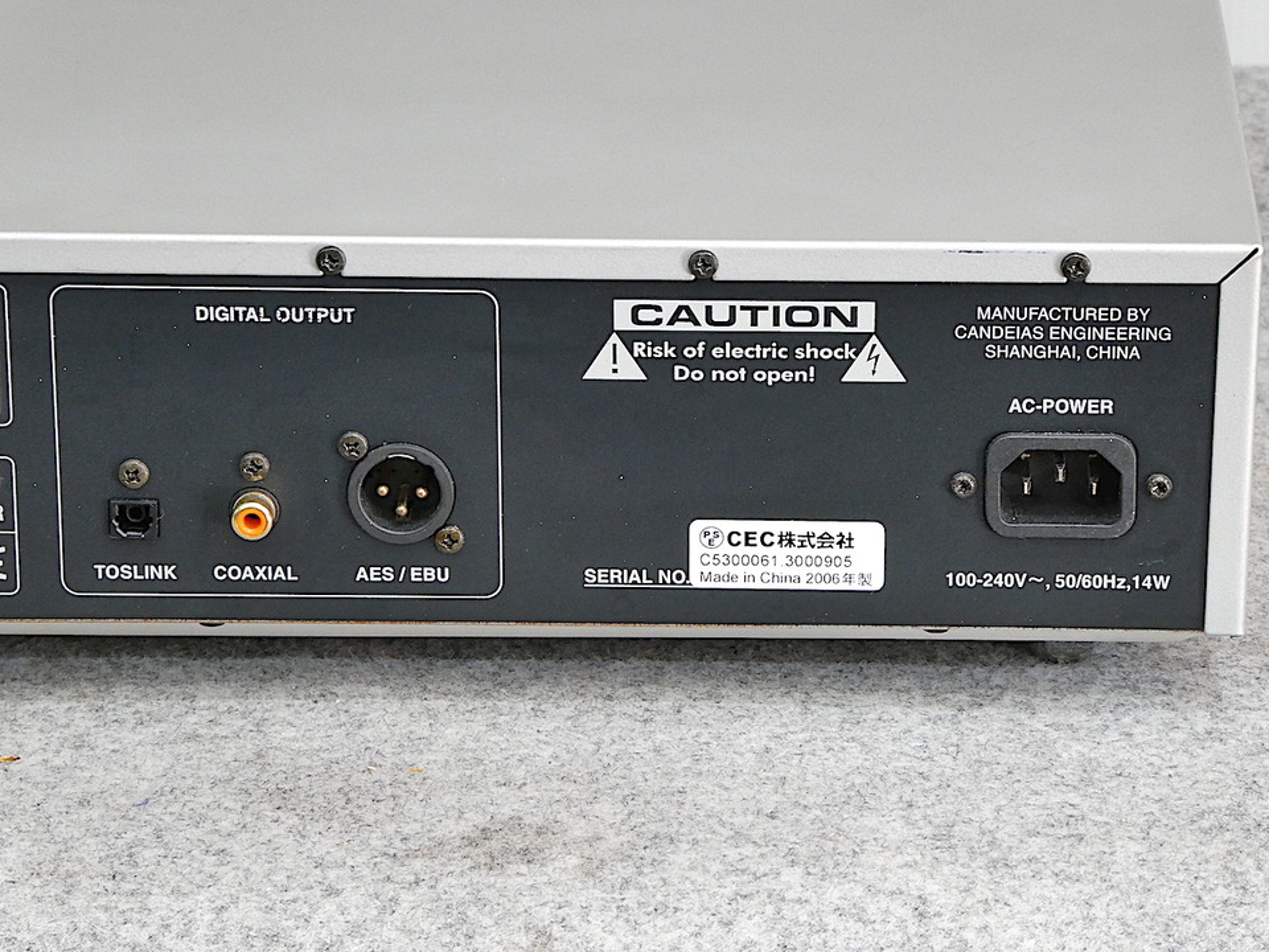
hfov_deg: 12.3
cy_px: 476
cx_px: 634
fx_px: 5865
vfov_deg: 9.3
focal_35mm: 160
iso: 400
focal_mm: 28.7
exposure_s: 1/20
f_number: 5.6
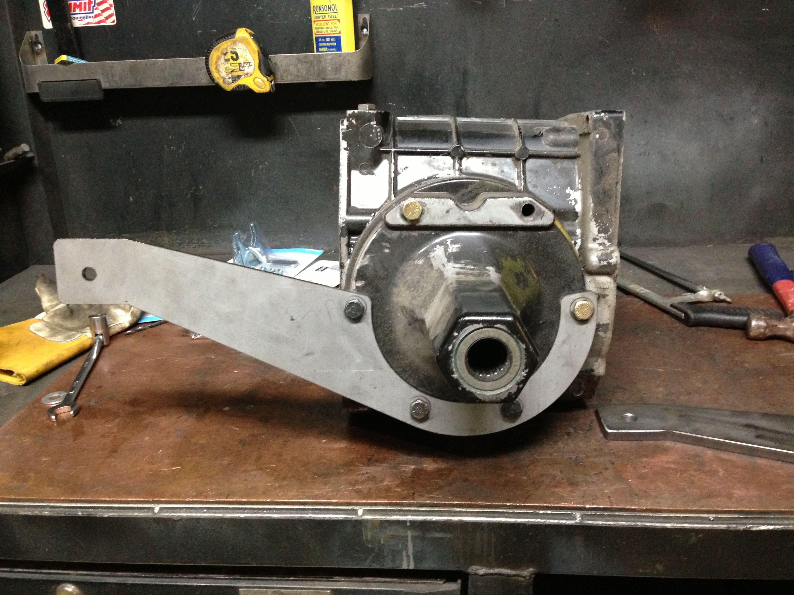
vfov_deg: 42.9
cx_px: 397
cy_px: 298
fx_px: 757
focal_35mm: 33
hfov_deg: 55.4
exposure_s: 1/17
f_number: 2.4
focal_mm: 4.13
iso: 400
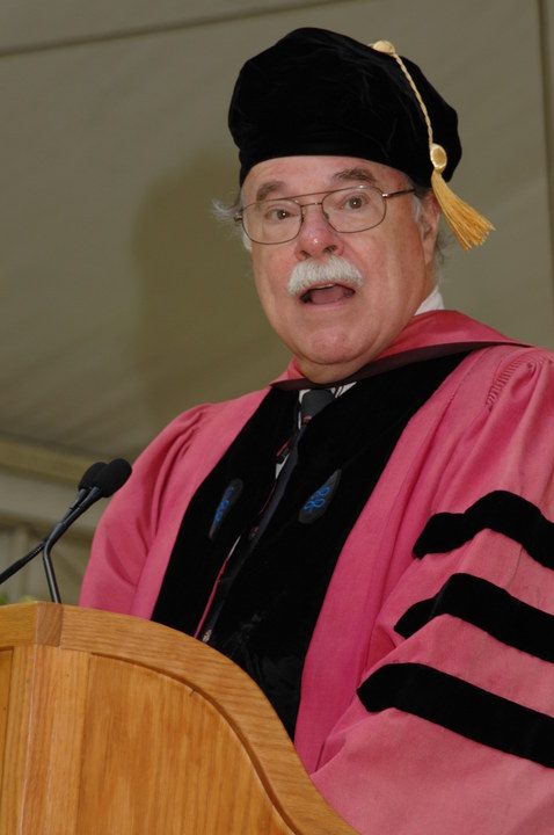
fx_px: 3646
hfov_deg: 8.7
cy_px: 418
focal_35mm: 158
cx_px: 277
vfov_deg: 13.1
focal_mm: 105
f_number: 5.6
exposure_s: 1/200
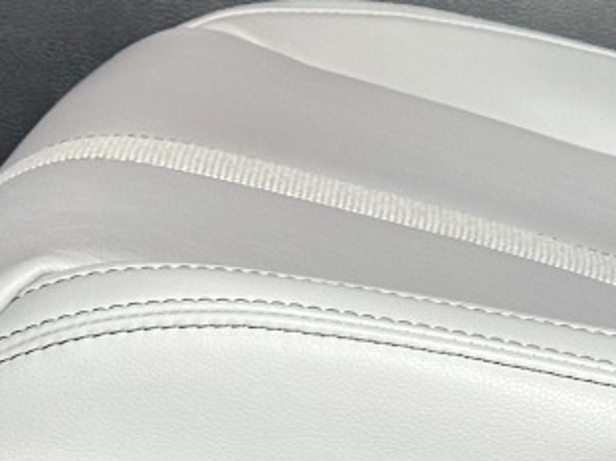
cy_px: 627
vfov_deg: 9.2
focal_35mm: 158
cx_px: 408
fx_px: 2811
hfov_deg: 12.5
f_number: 1.78
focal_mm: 6.86
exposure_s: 1/40
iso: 400
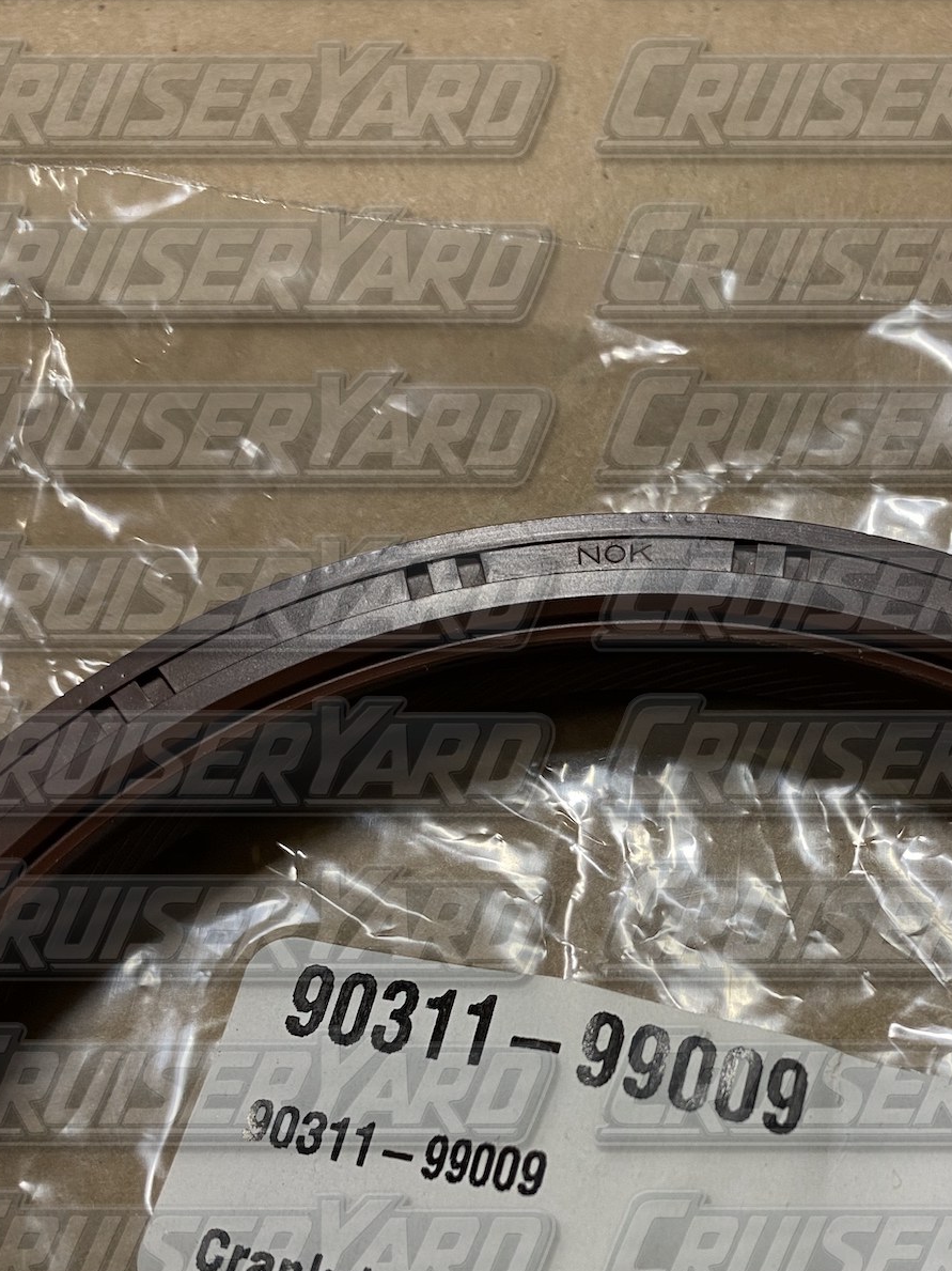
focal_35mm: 42
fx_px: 1541
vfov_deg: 43.9
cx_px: 671
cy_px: 885
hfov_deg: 33.9
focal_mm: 4.25
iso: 80
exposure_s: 1/60
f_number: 1.8
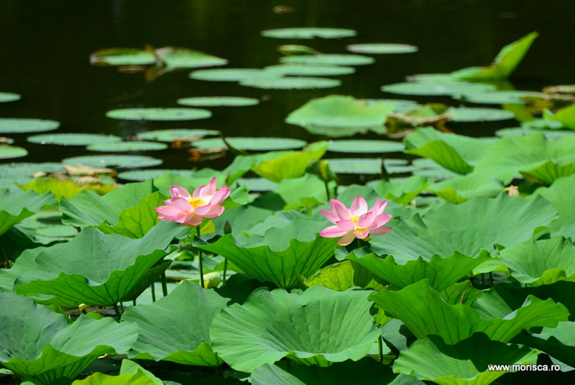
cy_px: 192
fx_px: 3836
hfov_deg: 8.6
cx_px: 288
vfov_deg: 5.7
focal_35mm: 240
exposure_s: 1/2000
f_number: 2.8
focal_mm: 160
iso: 100
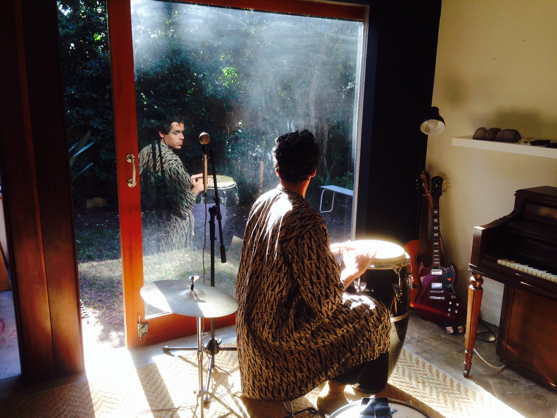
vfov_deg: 42.9
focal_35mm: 33
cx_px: 278
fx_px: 531
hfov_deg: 55.4
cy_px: 209
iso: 50
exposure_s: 1/60
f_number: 2.4
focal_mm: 4.12
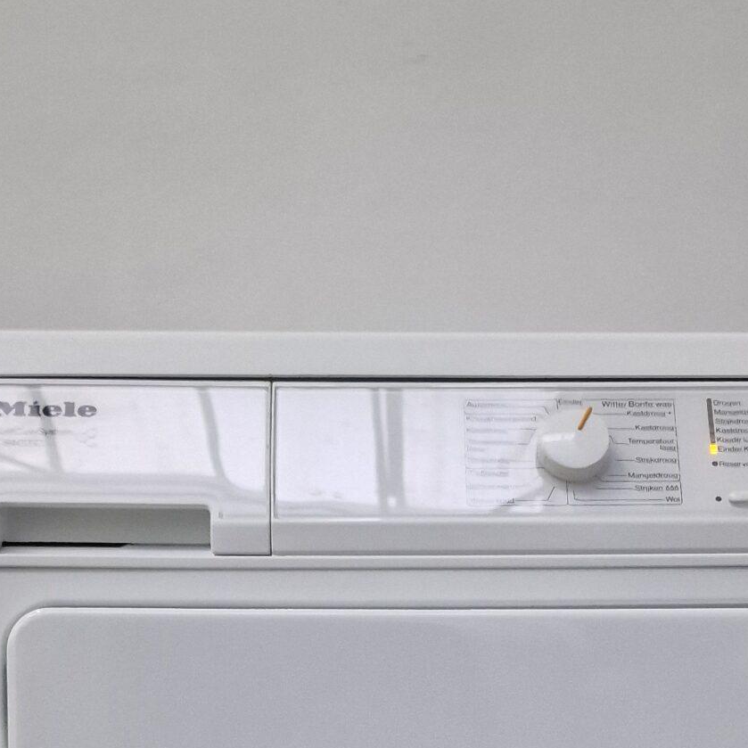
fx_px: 1516
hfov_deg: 27.7
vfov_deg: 25.6
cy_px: 826
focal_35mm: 62
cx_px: 401
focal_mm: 6.4
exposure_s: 1/100
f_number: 1.8
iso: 400
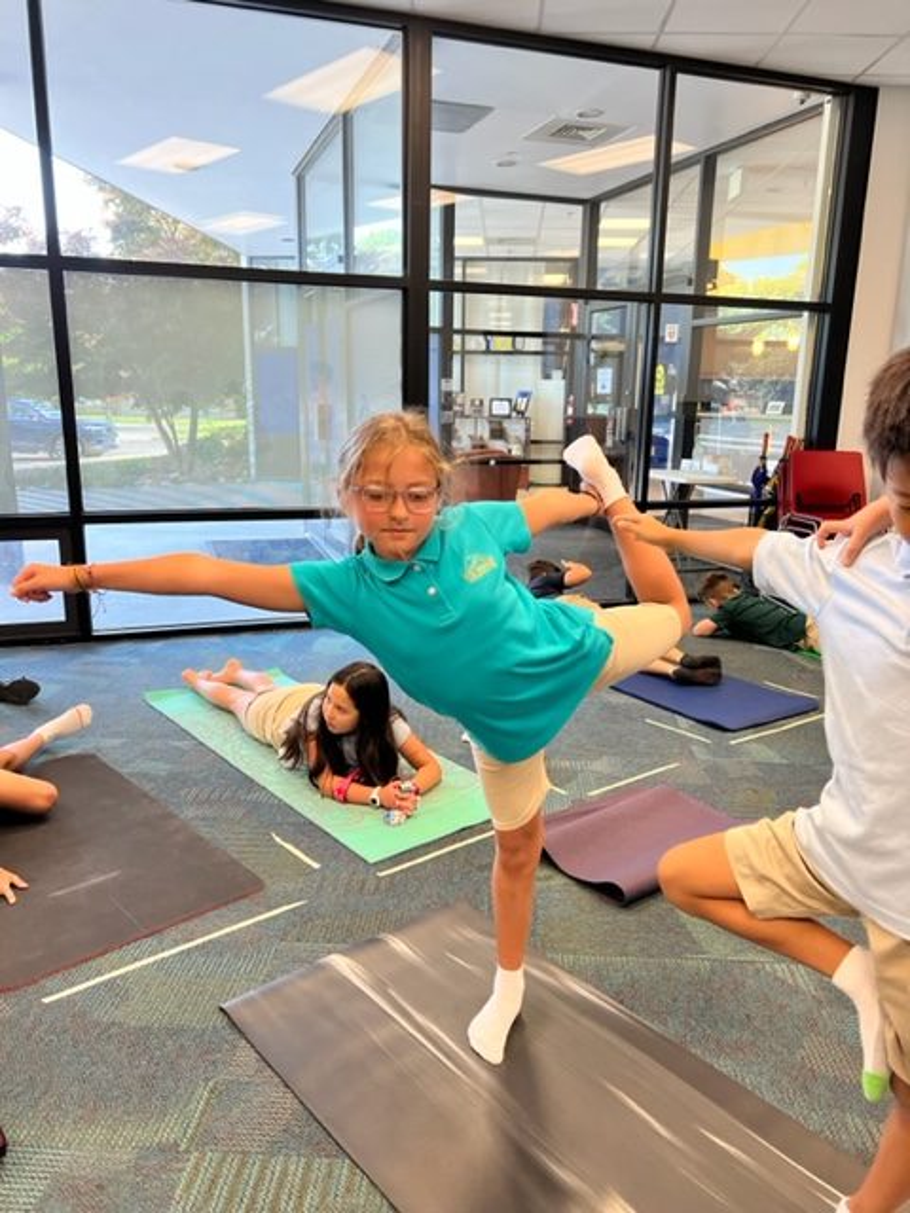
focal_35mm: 26
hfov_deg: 53.1
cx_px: 455
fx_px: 911
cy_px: 606
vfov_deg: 67.3
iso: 125
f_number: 1.5
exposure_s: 1/120
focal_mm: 5.7
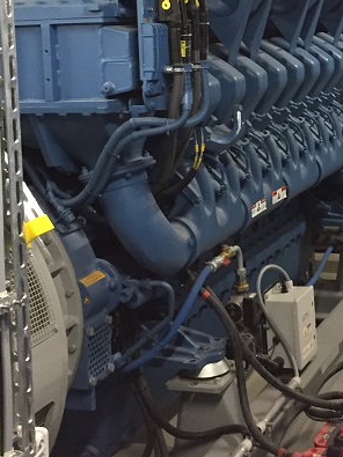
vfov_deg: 26.3
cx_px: 281
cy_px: 65
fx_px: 952
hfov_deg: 20.2
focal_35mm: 72
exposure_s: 1/25
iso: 250
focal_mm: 4.15
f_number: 2.2
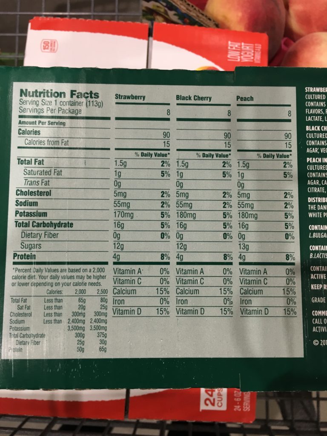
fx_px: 365
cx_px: 164
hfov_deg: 48.2
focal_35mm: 29
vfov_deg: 61.7
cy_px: 218
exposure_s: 1/30
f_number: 2.2
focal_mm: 4.15
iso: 80
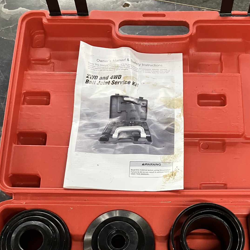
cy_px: 232
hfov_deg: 36.7
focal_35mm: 46
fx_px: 376
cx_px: 148
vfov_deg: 34.4
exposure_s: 1/40
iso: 320
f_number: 1.8
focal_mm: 3.99
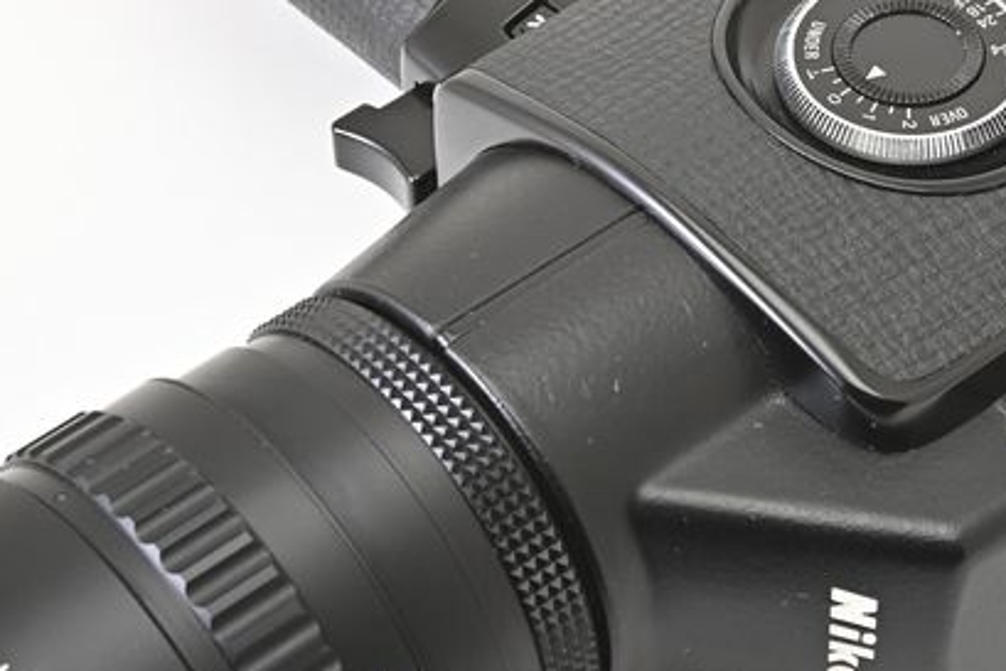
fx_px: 3690
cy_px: 364
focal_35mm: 132
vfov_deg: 10.4
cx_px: 770
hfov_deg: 15.4
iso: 100
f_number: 16
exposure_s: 1/200
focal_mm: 60
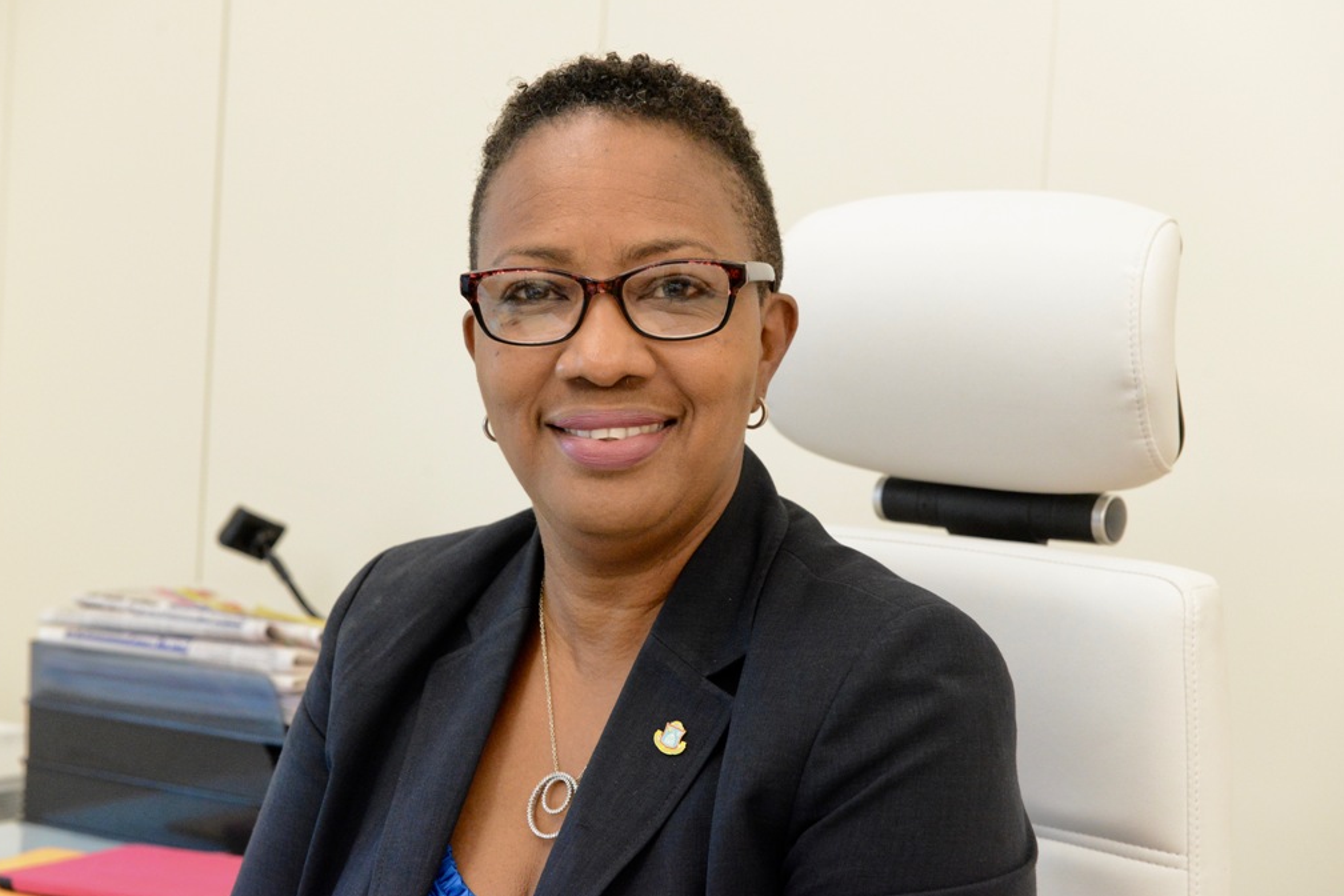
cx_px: 668
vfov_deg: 21.6
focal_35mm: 63
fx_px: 2352
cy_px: 443
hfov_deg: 31.9
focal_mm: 62
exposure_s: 1/160
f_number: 6.3
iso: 6400
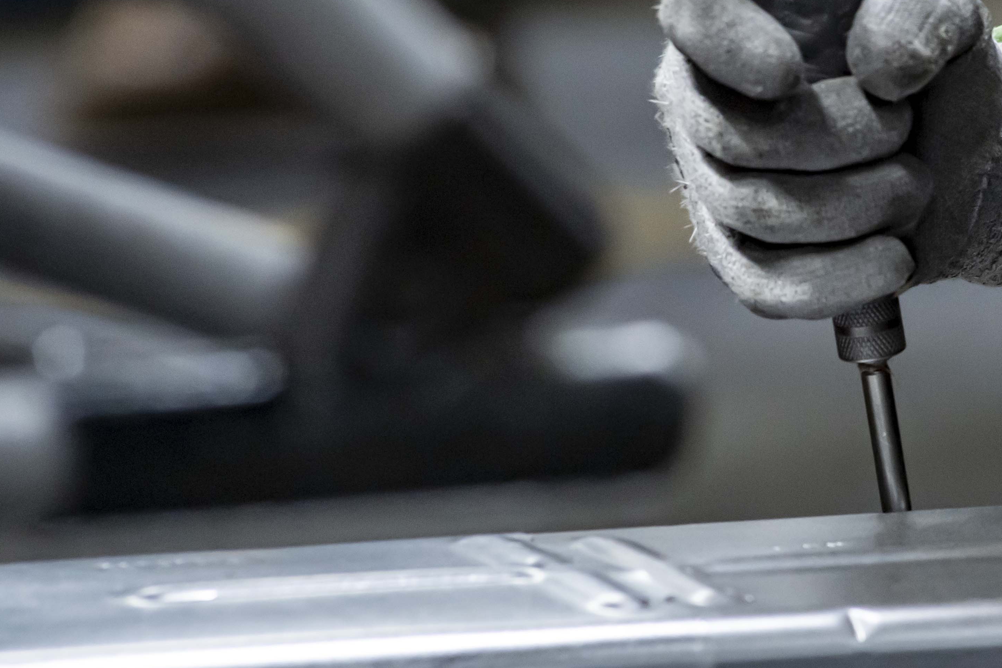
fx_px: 10770
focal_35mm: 387
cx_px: 895
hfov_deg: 5.3
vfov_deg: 3.6
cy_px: 336
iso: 5000
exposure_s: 1/200
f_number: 7.1
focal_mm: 200
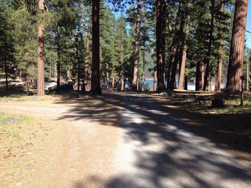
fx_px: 254
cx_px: 126
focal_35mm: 35
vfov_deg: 40.7
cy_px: 94
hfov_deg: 52.6
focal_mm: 4.28
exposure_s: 1/717
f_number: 2.4
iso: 50
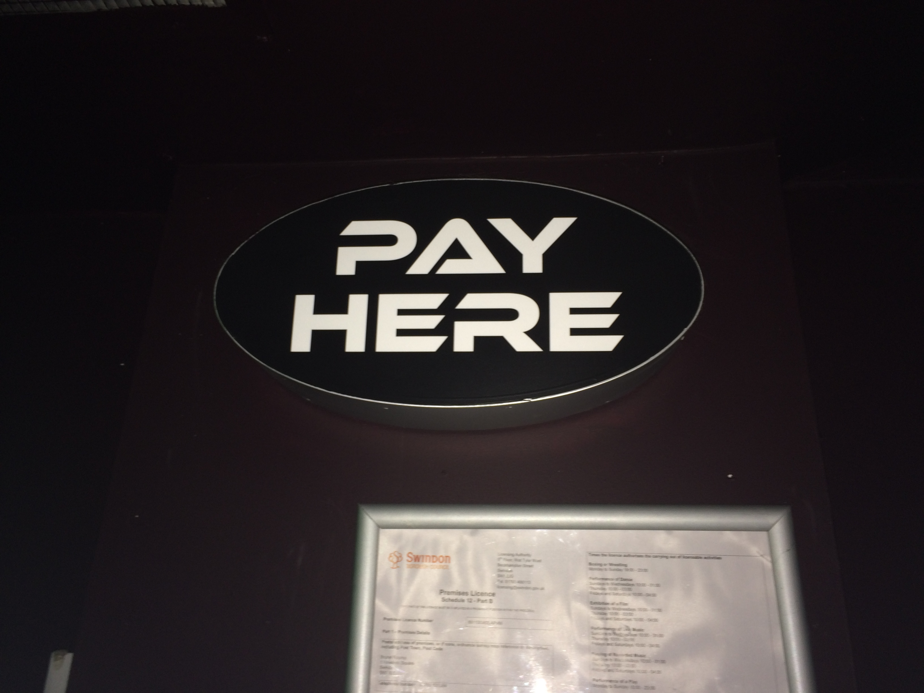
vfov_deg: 48.2
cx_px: 462
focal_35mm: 29
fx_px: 774
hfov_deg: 61.7
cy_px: 346
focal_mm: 4.15
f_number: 2.2
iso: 50
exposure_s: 1/16
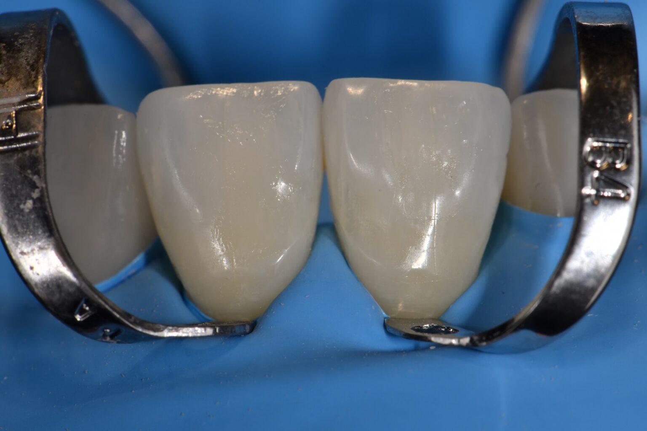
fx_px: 2264
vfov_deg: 10.9
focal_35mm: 126
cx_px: 324
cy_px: 216
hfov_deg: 16.3
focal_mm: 105
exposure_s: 1/160
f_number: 32
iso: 200
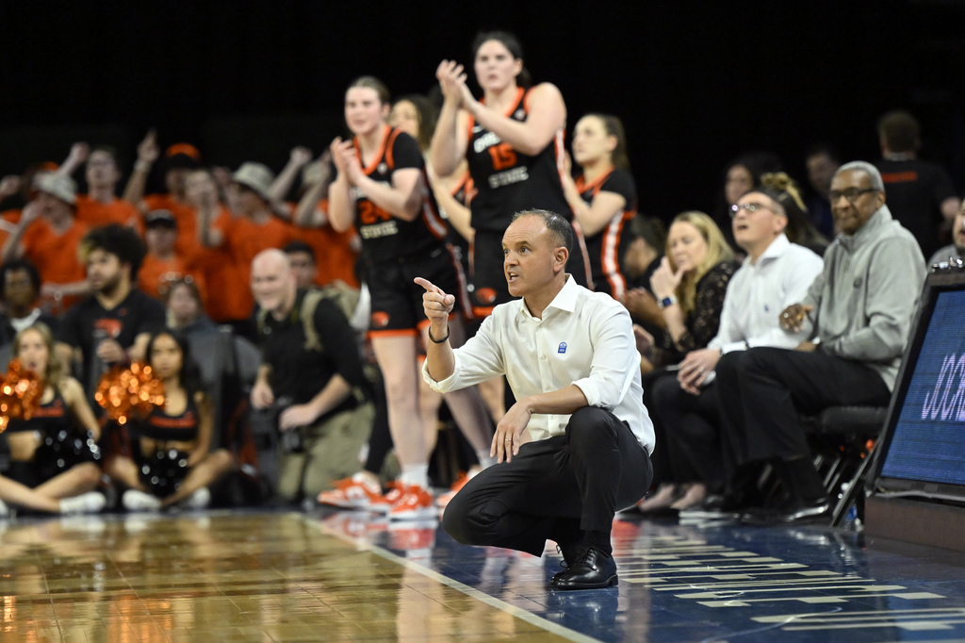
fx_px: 7020
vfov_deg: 5.2
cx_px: 482
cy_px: 322
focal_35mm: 262
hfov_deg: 7.9
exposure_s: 1/2000
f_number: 3.2
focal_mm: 175
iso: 3200
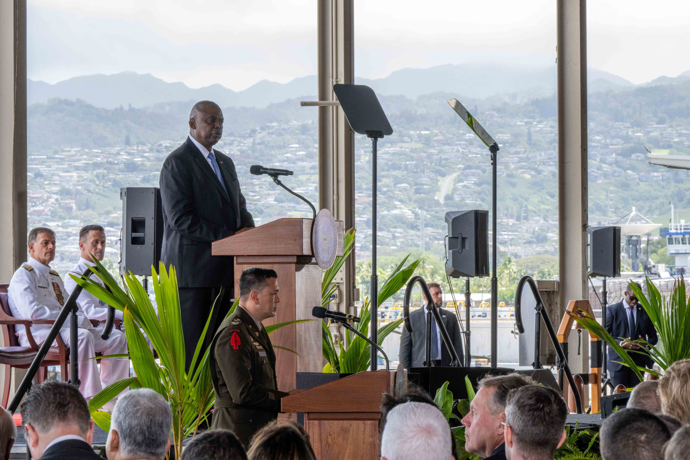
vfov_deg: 6.9
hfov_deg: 10.3
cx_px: 345
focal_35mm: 200
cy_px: 230
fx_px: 3833
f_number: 22
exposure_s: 1/125
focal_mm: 200
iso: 1600
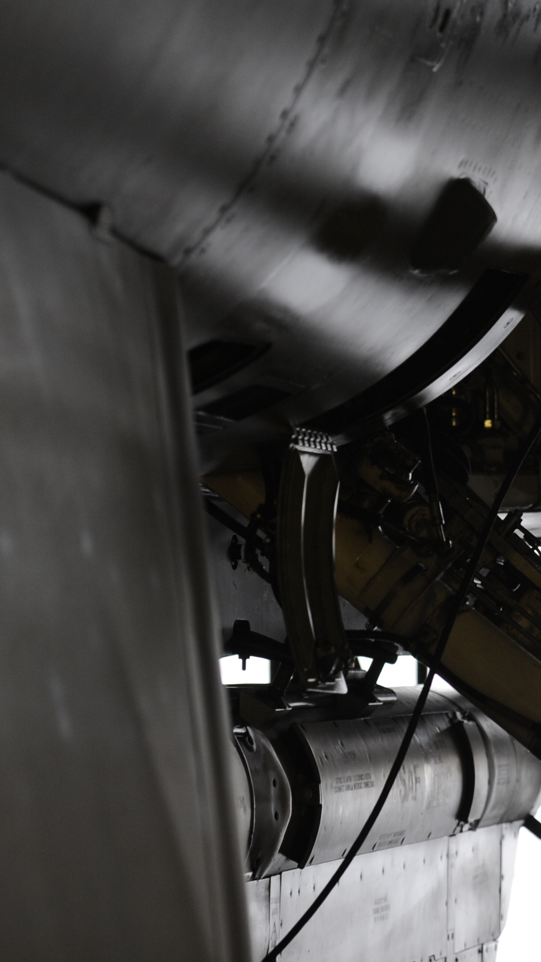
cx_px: 892
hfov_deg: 7.4
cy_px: 275
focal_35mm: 161
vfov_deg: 13.3
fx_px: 4105
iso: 640
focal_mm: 70
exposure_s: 1/125
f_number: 4.5
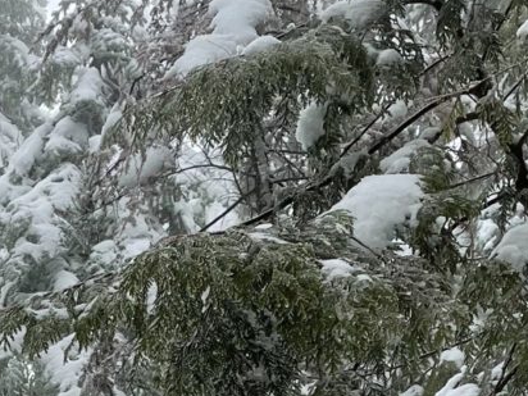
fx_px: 1510
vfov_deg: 14.1
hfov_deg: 18.9
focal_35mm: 99
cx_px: -83
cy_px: 581
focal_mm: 4.2
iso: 32
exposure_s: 1/955
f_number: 1.6
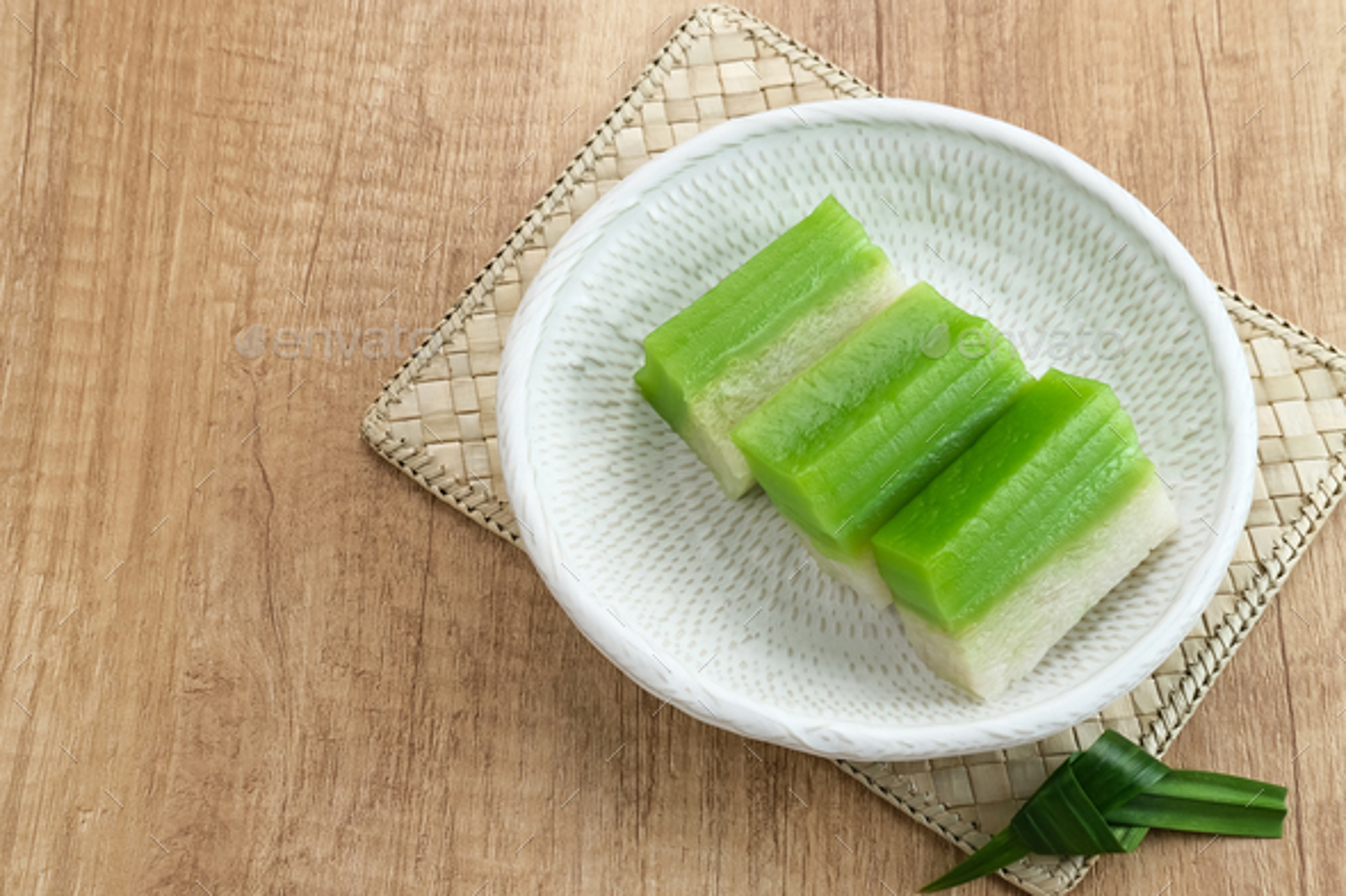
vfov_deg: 25.5
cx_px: 673
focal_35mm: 53
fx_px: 1981
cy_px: 448
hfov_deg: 37.5
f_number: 11
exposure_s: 1/100
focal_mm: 35
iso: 320
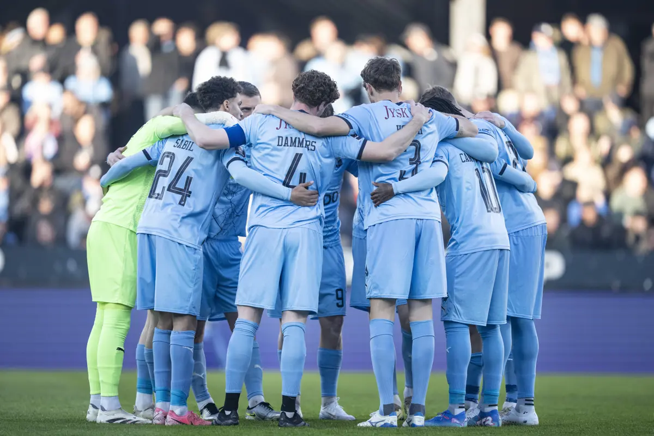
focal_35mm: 400
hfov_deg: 5.2
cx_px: 327
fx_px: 7266
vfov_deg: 3.4
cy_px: 218
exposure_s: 1/2000
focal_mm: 400
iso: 1250
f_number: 2.8
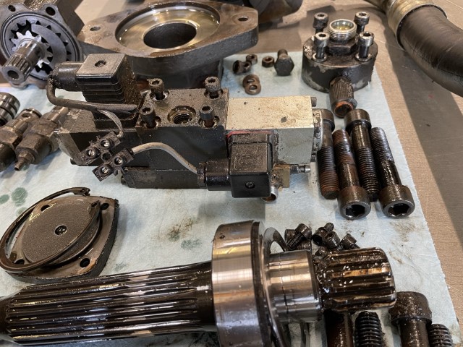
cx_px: 232
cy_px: 174
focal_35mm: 26
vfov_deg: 53.1
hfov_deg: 67.3
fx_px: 348
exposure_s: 1/50
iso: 125
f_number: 1.6
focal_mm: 4.2
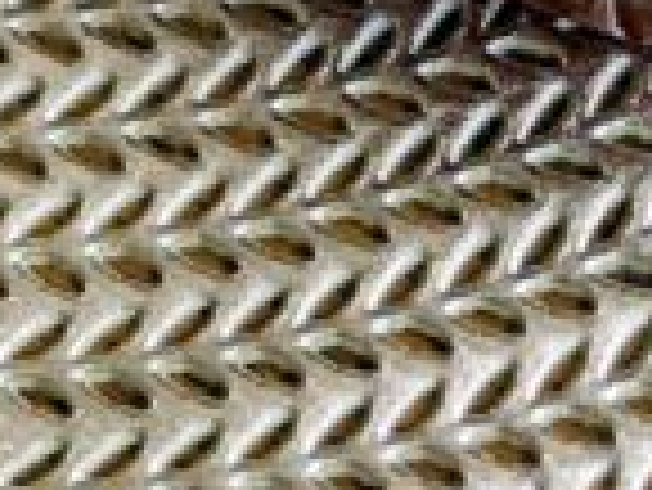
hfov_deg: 10.0
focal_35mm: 191
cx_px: -382
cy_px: -1164
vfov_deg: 6.8
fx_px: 3601
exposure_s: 1/250
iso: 56
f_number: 1.73
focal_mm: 4.38
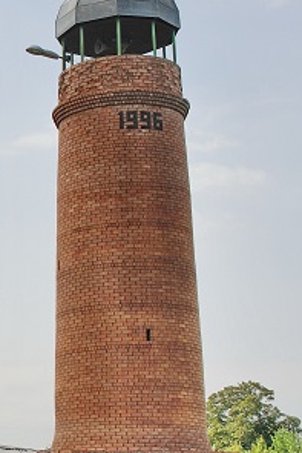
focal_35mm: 103
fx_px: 1294
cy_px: 318
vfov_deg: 19.7
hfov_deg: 12.3
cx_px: -221
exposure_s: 1/400
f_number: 10
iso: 200
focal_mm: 38
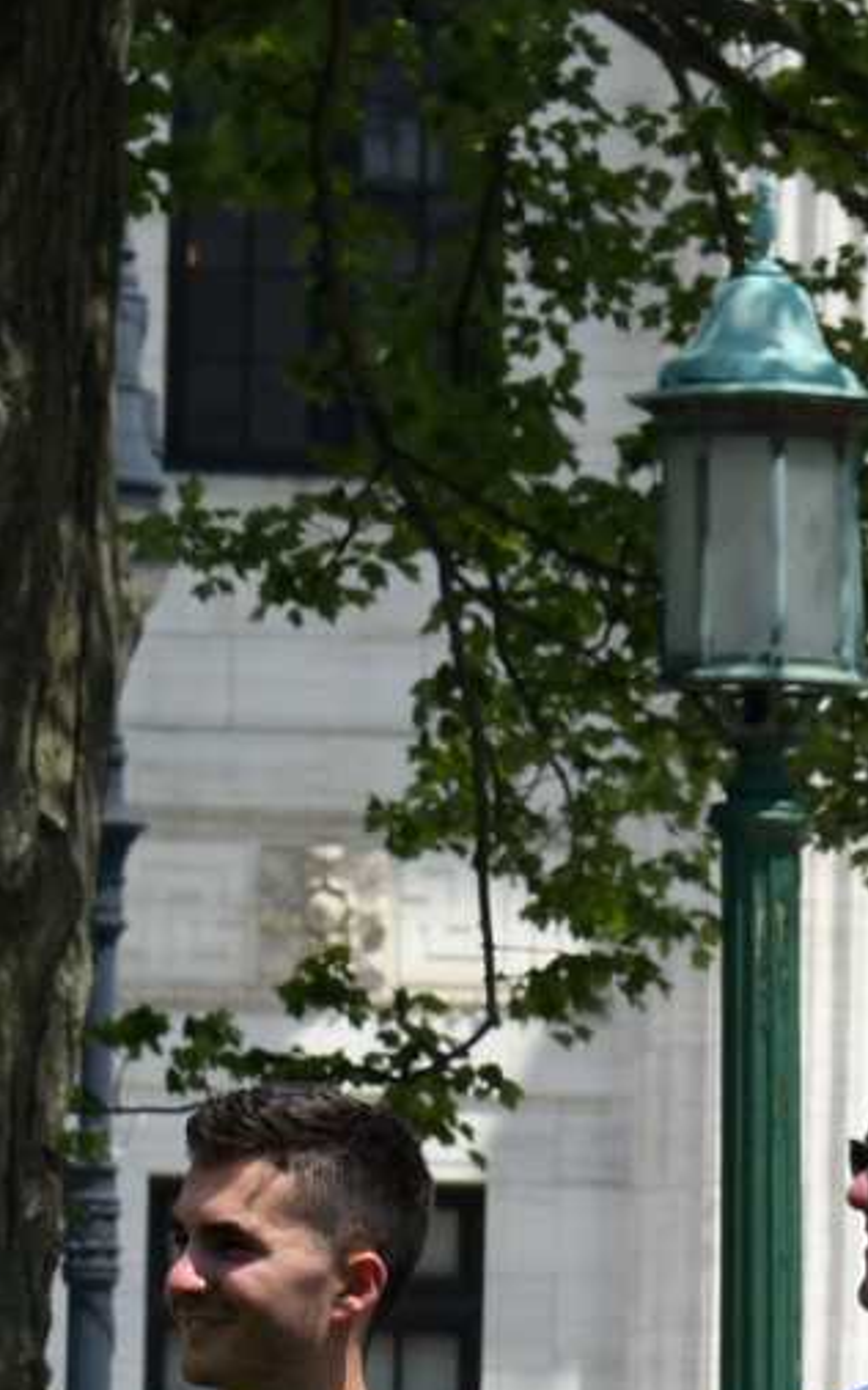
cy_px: 1718
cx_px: 2590
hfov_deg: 2.3
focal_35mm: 569
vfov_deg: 3.7
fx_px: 21549
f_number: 10
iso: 320
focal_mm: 92
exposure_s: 1/400
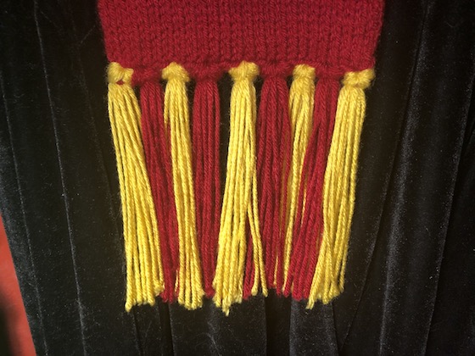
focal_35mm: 28
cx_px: 238
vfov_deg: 49.7
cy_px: 178
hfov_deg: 63.4
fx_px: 384
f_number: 1.8
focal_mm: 3.99
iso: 64
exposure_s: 1/15
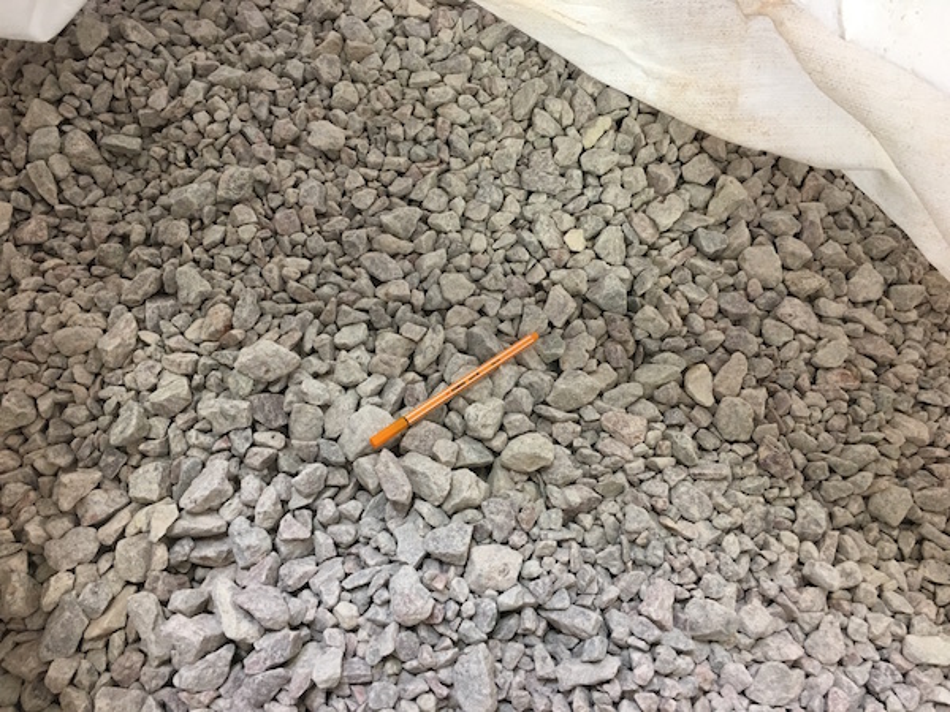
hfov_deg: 61.7
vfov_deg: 48.2
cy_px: 356
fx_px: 796
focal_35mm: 29
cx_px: 475
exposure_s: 1/30
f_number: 2.2
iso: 100
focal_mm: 4.15
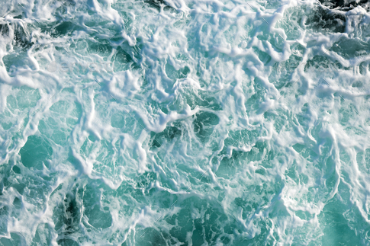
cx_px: 193
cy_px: 102
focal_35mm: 152
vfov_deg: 9.0
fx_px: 1562
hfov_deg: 13.5
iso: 200
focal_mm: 125
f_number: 7.1
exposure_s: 1/1600
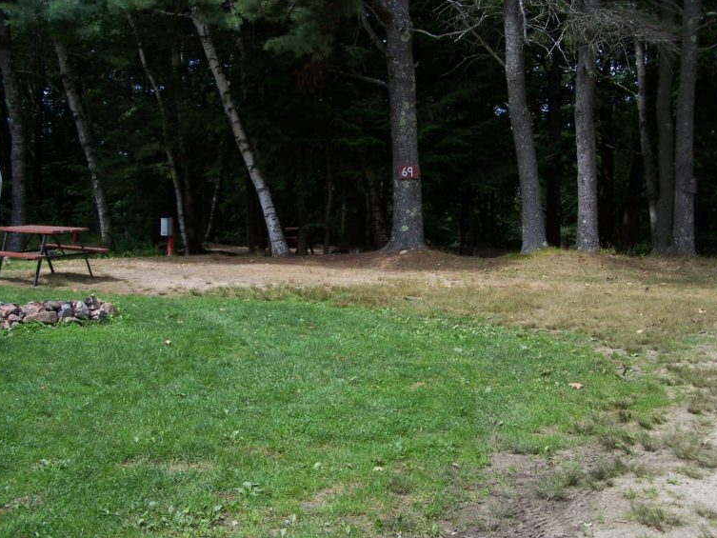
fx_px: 1077
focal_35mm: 52
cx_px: 356
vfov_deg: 28.0
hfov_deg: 36.8
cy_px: 272
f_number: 3
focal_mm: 8.5
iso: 80
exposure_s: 1/500
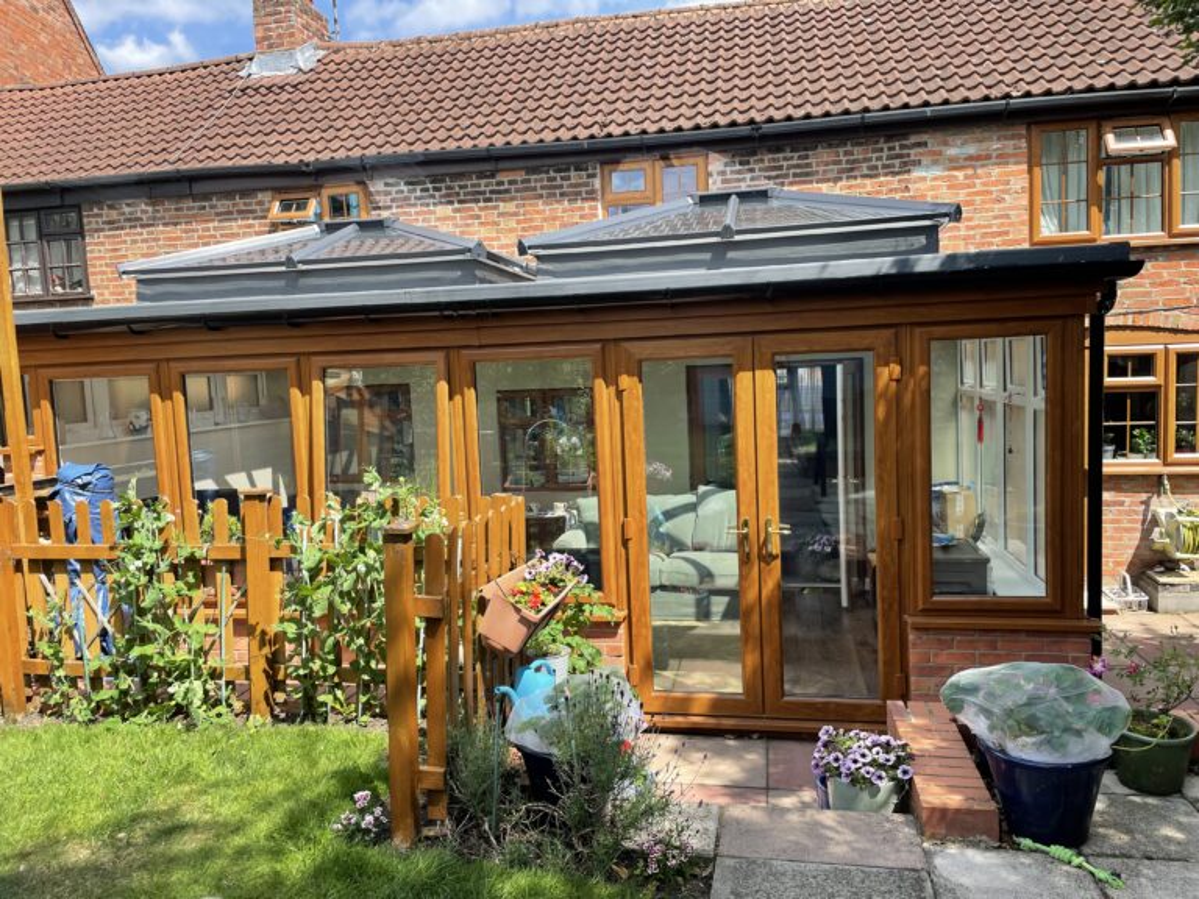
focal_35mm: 26
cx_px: 600
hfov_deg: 67.3
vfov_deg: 53.1
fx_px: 901
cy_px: 450
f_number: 1.6
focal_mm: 4.2
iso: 32
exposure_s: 1/1072
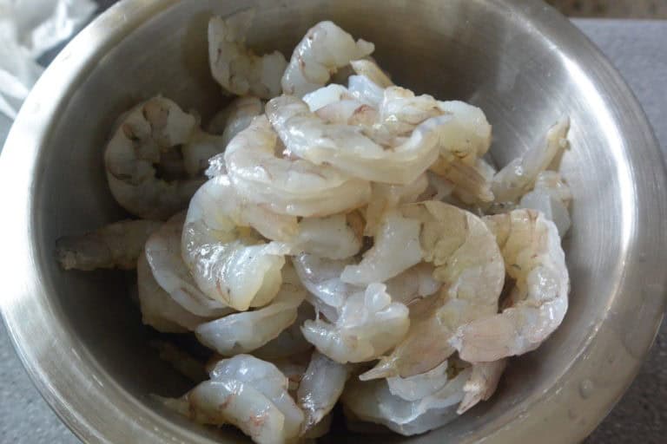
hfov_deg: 58.7
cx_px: 334
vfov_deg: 41.1
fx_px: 593
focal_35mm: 32
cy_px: 222
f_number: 3.8
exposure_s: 1/60
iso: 560
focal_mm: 12.2
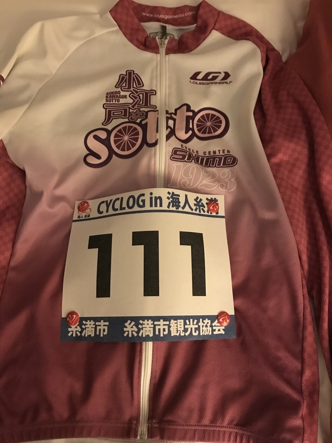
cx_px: 166
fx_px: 358
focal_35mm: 28
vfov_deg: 63.4
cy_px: 222
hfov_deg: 49.7
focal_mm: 3.99
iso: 100
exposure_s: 1/4
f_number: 1.8
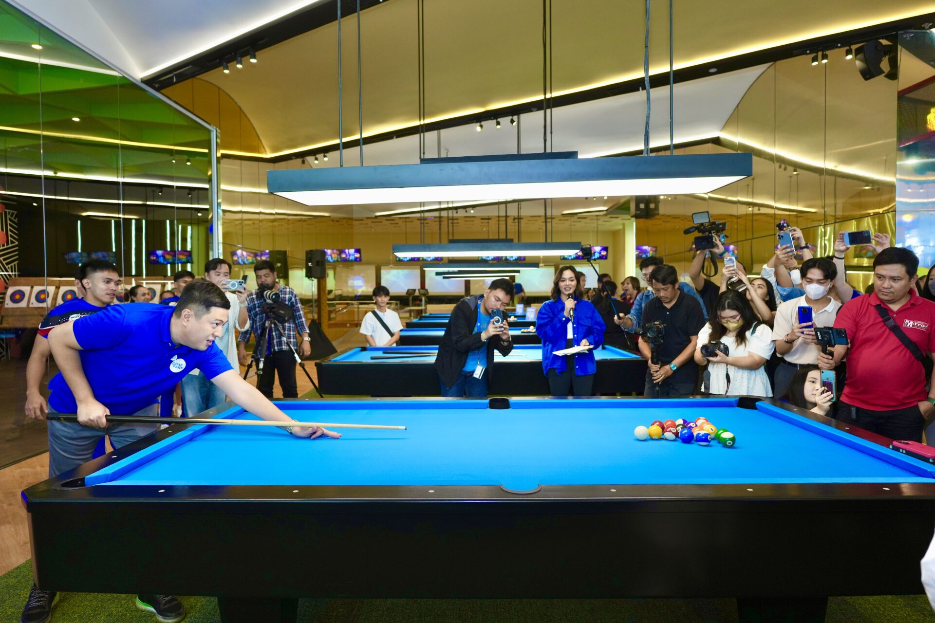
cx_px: 468
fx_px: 623
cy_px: 312
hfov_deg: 73.7
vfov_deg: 53.1
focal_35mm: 24
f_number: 4
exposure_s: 1/160
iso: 640
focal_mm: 24
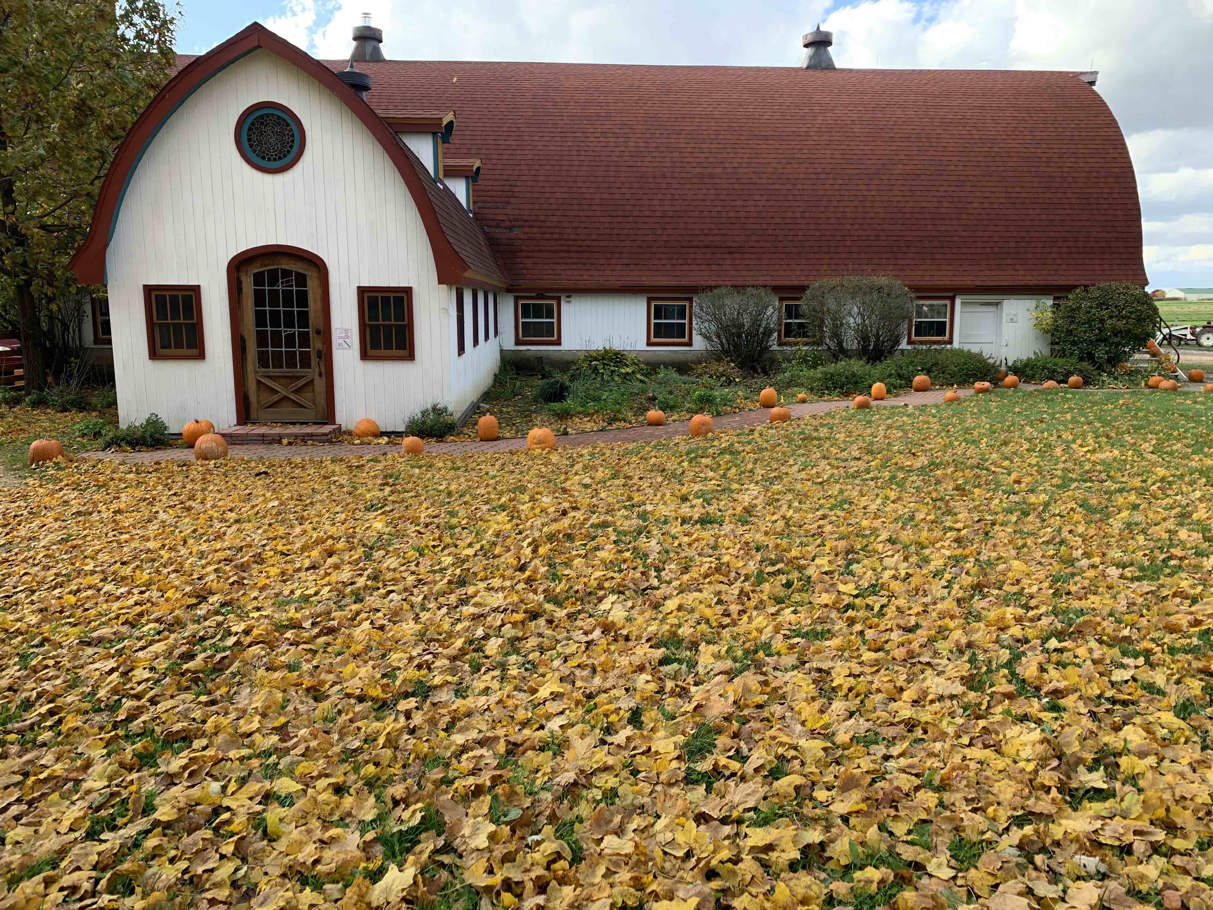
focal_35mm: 26
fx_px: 911
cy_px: 455
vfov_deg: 53.1
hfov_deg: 67.3
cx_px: 606
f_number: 1.8
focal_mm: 4.25
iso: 25
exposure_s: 1/397
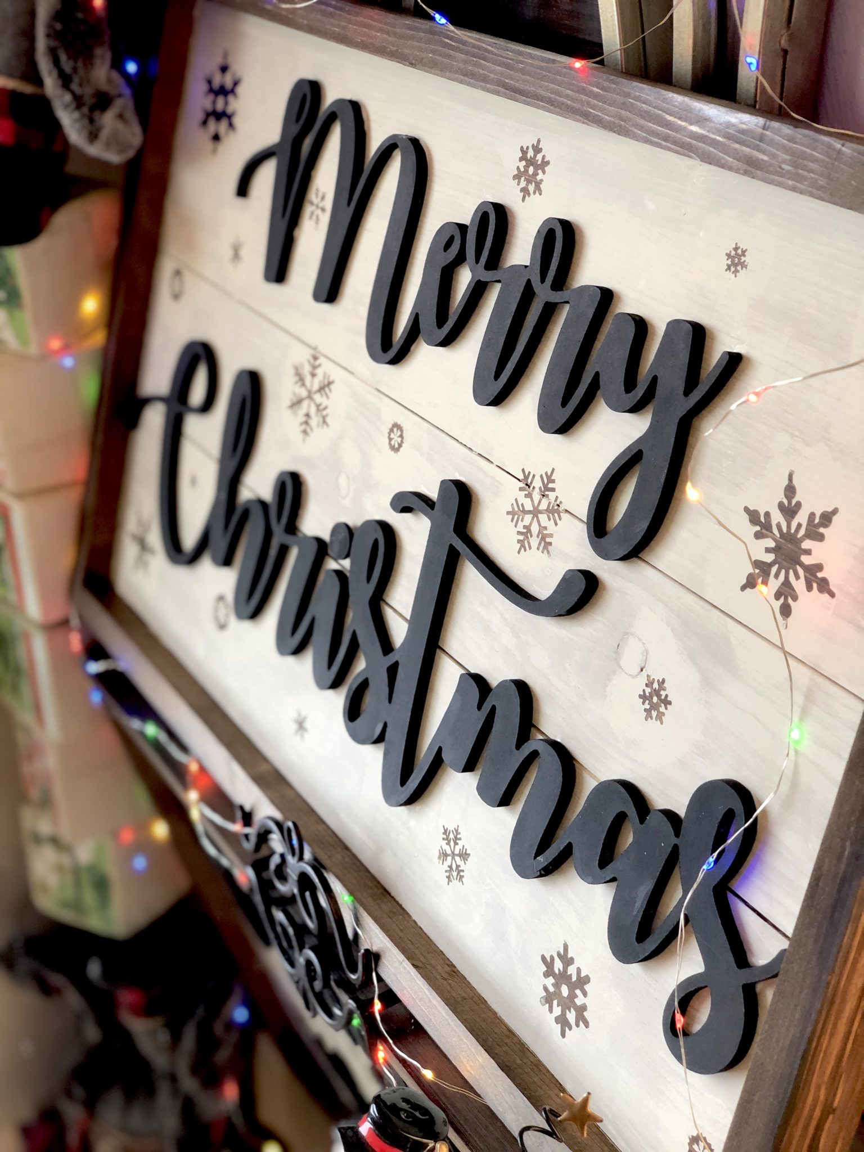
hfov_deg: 28.0
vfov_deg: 36.8
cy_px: 576
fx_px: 1731
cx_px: 432
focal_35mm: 52
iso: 50
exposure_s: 1/60
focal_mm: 6
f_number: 2.4
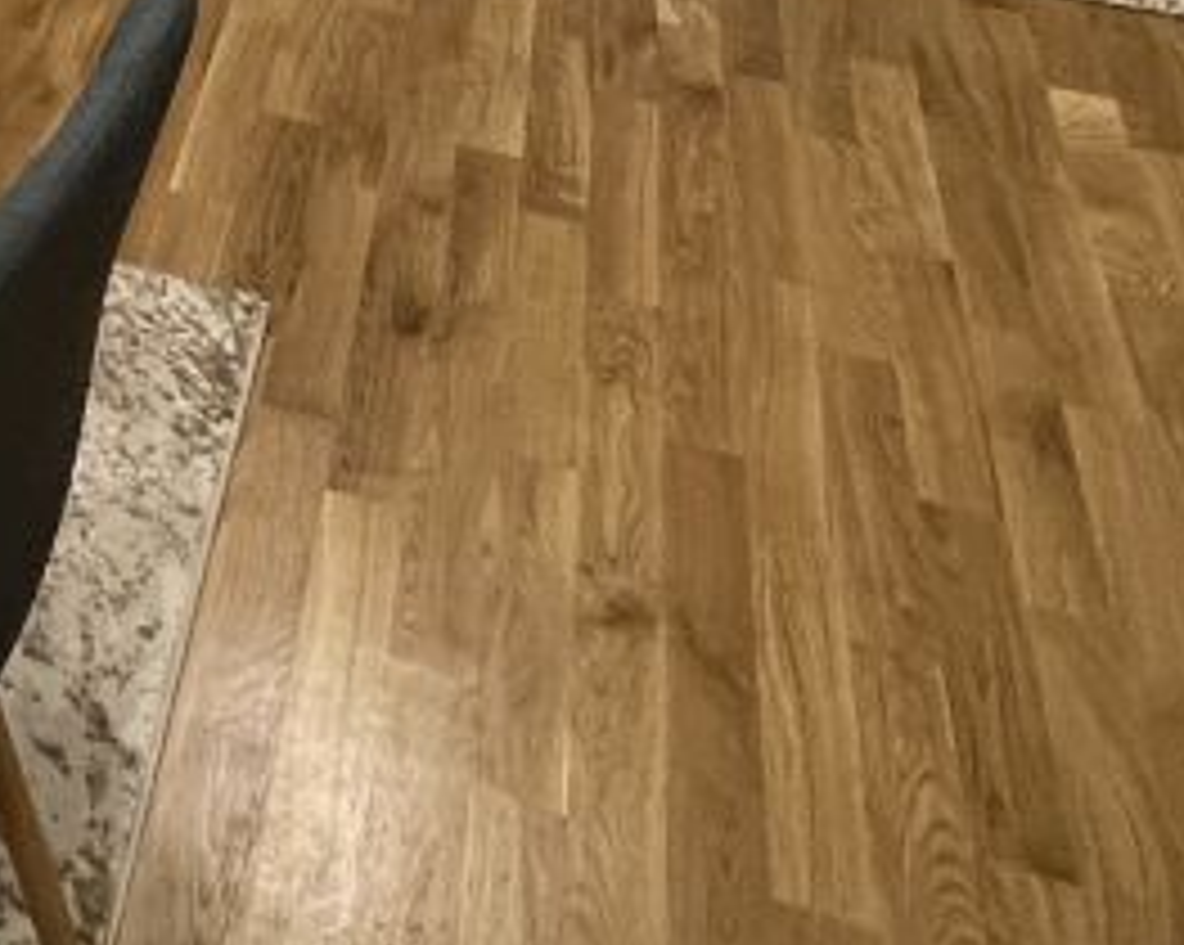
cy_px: -837
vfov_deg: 18.9
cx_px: -194
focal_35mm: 58
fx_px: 2031
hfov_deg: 28.7
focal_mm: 1.57
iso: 200
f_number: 1.8
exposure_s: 1/50
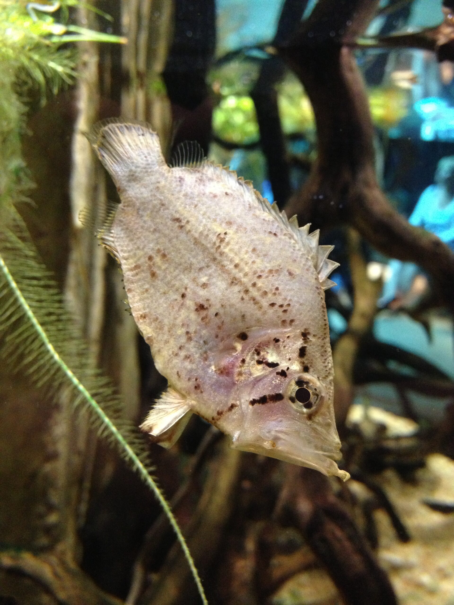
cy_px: 302
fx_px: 612
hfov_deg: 40.7
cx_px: 227
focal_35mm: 35
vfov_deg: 52.6
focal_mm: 4.28
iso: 400
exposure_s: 1/20
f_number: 2.4
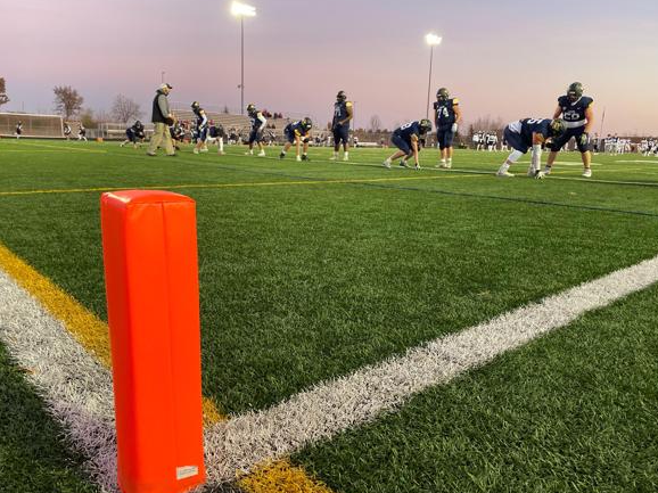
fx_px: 513
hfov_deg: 65.3
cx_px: 322
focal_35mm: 27
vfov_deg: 51.3
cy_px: 248
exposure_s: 1/60
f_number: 1.8
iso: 160
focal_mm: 4.25
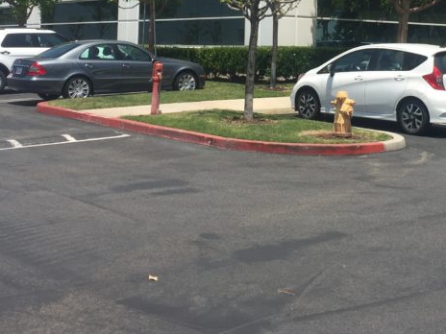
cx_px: 294
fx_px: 825
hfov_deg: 30.1
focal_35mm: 64
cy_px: -11
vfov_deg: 22.0
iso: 32
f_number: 2.2
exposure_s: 1/2198
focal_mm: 4.15
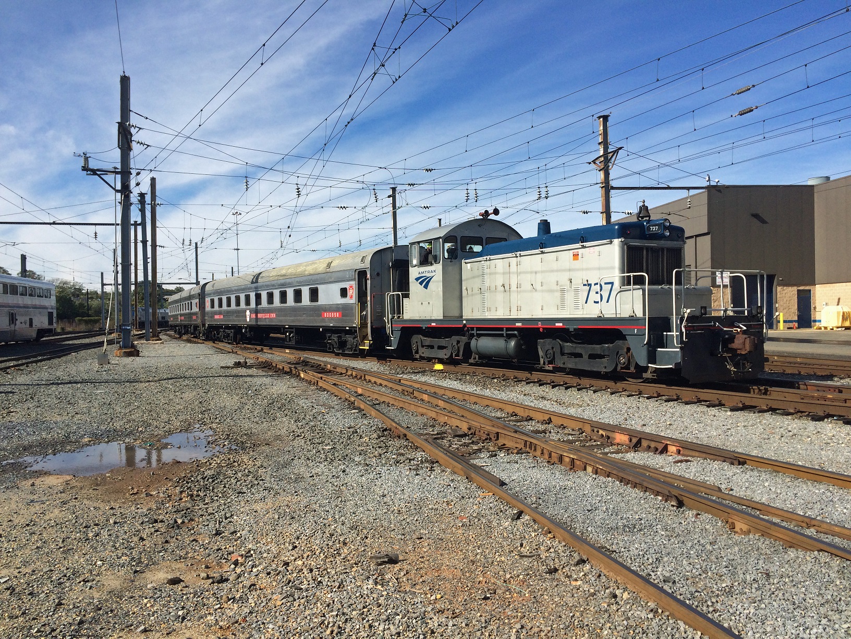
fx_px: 713
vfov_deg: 48.2
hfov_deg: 61.7
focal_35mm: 29
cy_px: 320
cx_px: 426
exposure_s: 1/2740
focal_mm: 4.15
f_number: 2.2
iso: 32
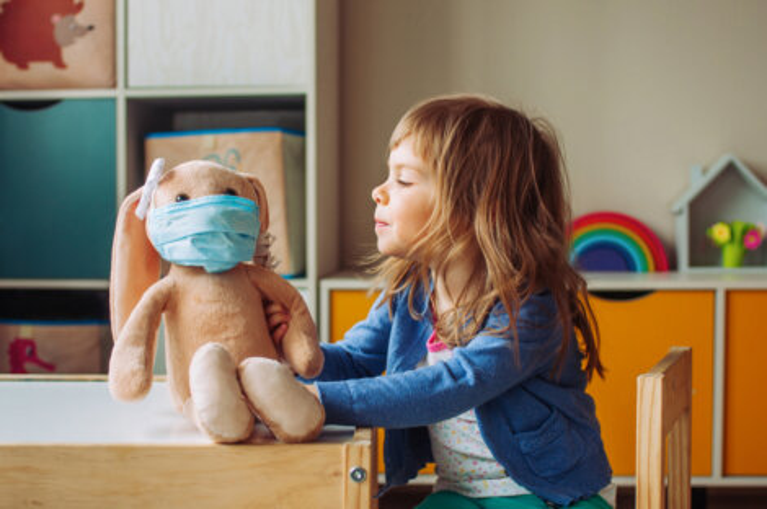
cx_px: 384
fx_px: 1117
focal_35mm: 52
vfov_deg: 25.7
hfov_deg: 37.9
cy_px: 254
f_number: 3.5
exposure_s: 1/80
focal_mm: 35
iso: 160
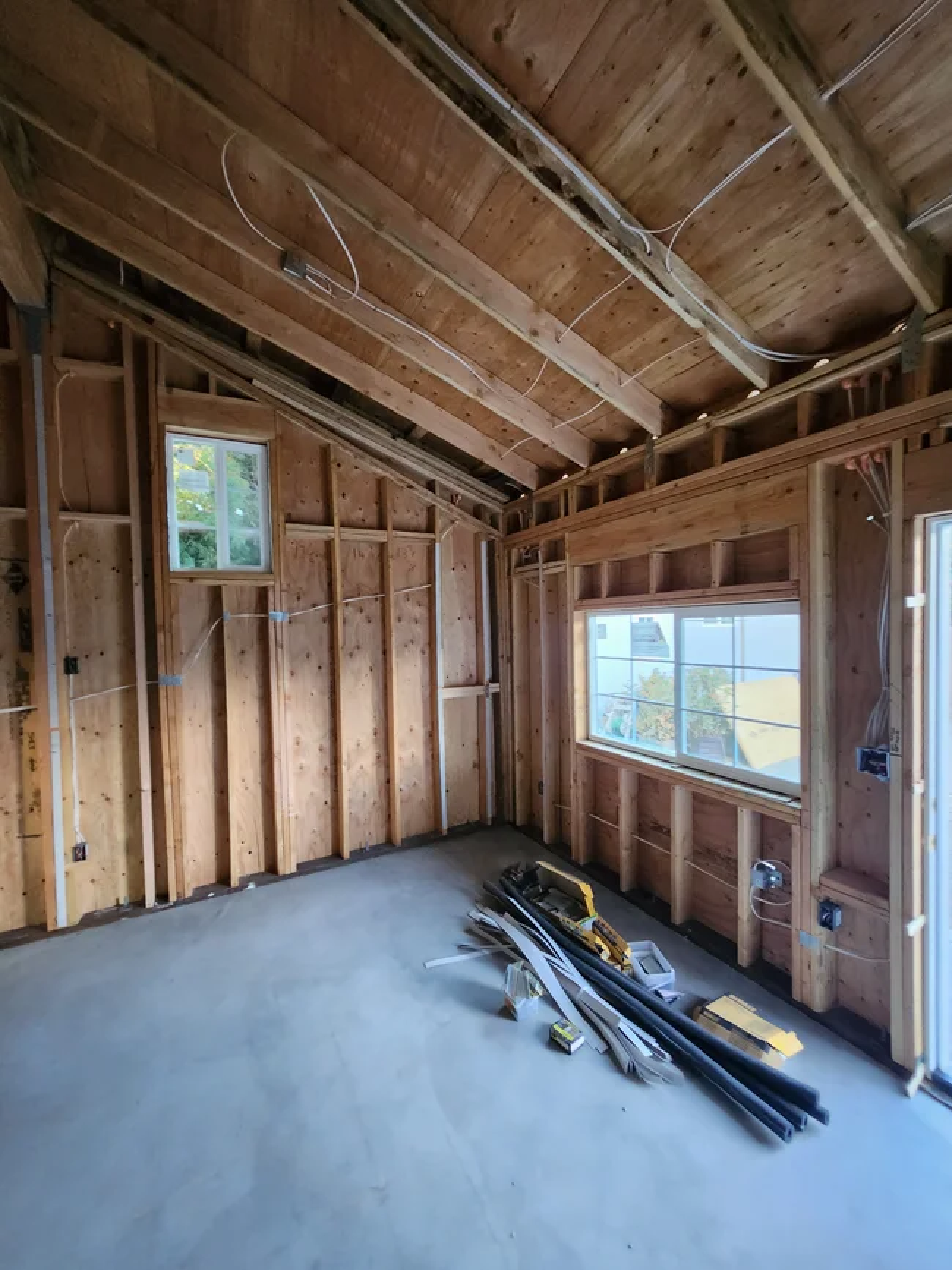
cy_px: 635
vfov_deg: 106.2
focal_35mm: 13
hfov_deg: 89.9
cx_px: 476
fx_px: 477
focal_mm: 1.74
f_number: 2.2
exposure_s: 1/24
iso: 640
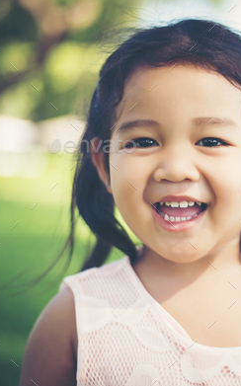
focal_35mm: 77
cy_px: 193
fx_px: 810
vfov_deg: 26.8
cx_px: 237
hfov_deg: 16.6
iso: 100
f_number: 2
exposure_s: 1/320
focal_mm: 50
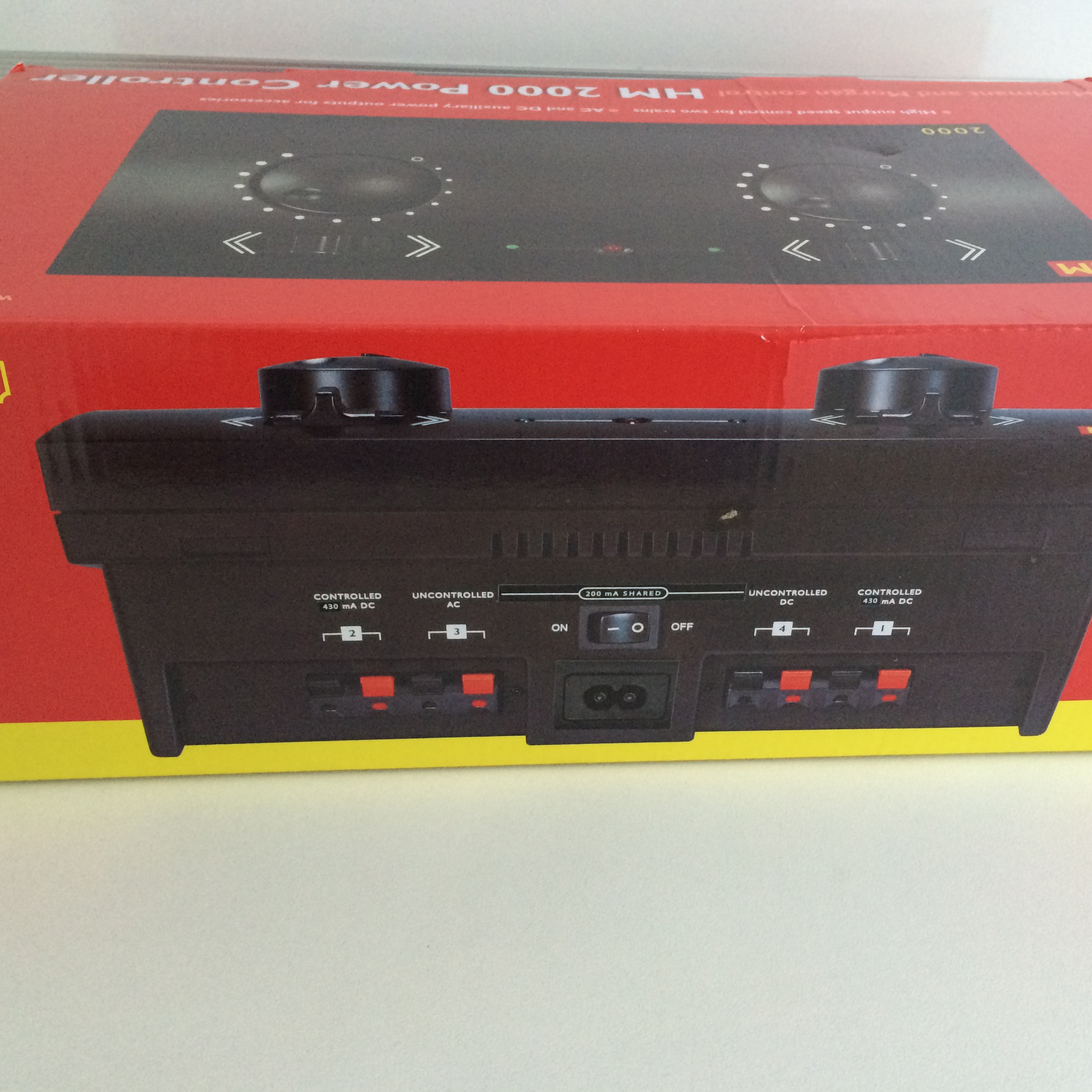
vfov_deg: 47.2
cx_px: 594
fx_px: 1249
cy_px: 559
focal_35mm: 35
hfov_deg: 47.2
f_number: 2.2
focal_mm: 4.15
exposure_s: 1/33
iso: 320
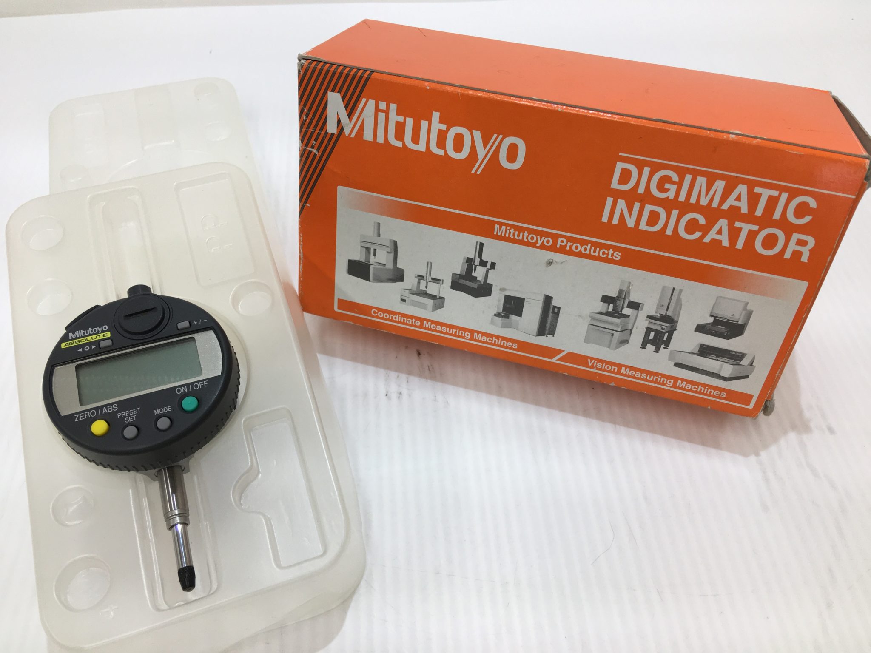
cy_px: 326
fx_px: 730
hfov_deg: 61.7
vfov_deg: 48.2
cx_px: 436
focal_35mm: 29
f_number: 2.2
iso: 40
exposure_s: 1/120
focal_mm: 4.15
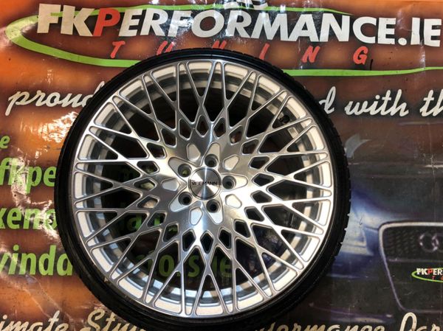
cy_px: 166
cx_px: 222
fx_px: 358
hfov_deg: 63.5
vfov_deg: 49.7
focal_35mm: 28
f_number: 1.8
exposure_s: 1/17
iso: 40
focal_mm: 4
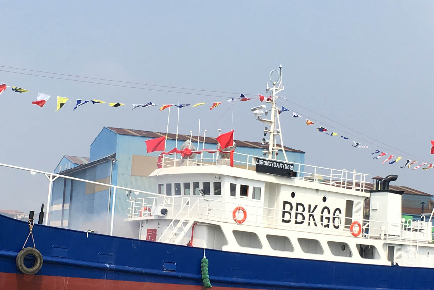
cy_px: 188
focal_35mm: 82
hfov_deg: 24.8
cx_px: 219
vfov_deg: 16.6
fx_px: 989
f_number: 2.2
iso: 25
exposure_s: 1/1789
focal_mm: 4.15
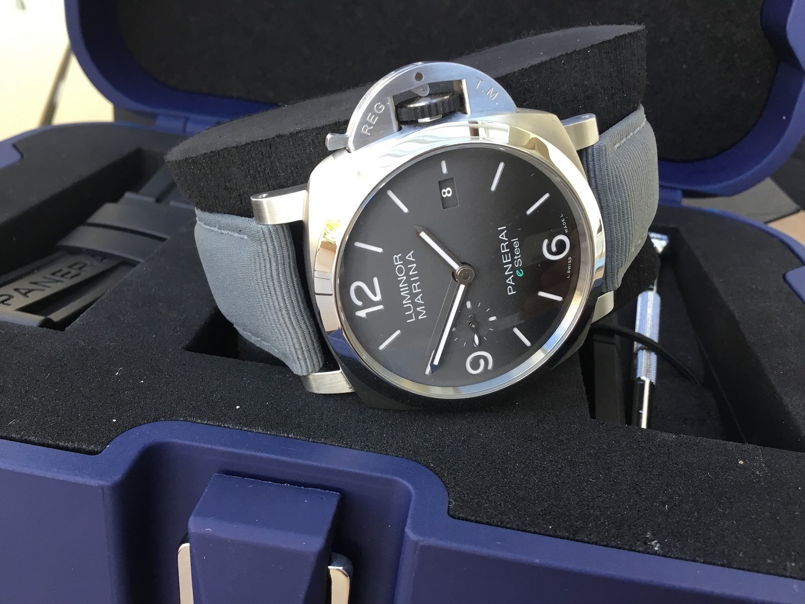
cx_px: 402
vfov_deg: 45.4
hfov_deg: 58.3
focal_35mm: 31
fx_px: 721
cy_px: 302
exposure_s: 1/40
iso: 25
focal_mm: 3.3
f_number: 2.4
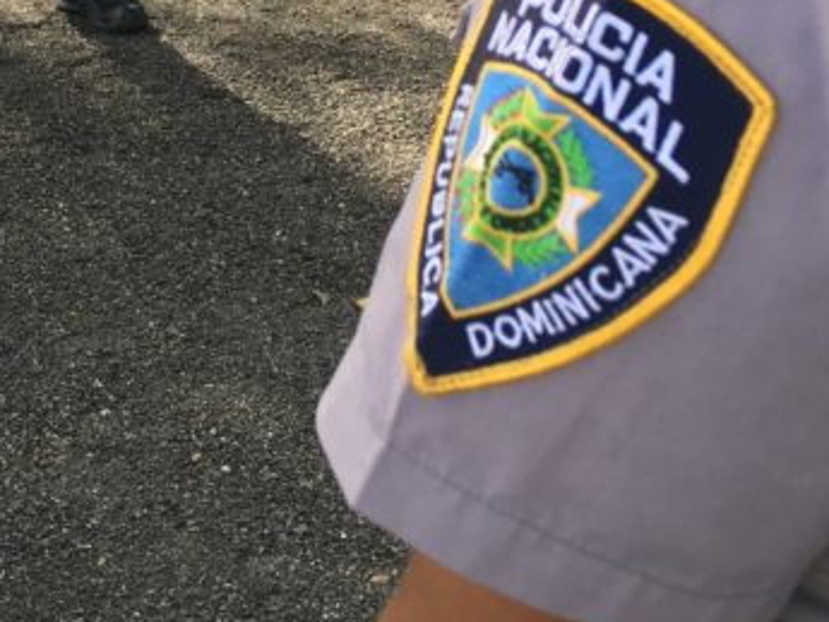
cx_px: -48
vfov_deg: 16.5
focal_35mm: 86
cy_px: -125
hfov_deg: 21.7
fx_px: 2060
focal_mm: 4.15
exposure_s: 1/177
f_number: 2.2
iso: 25
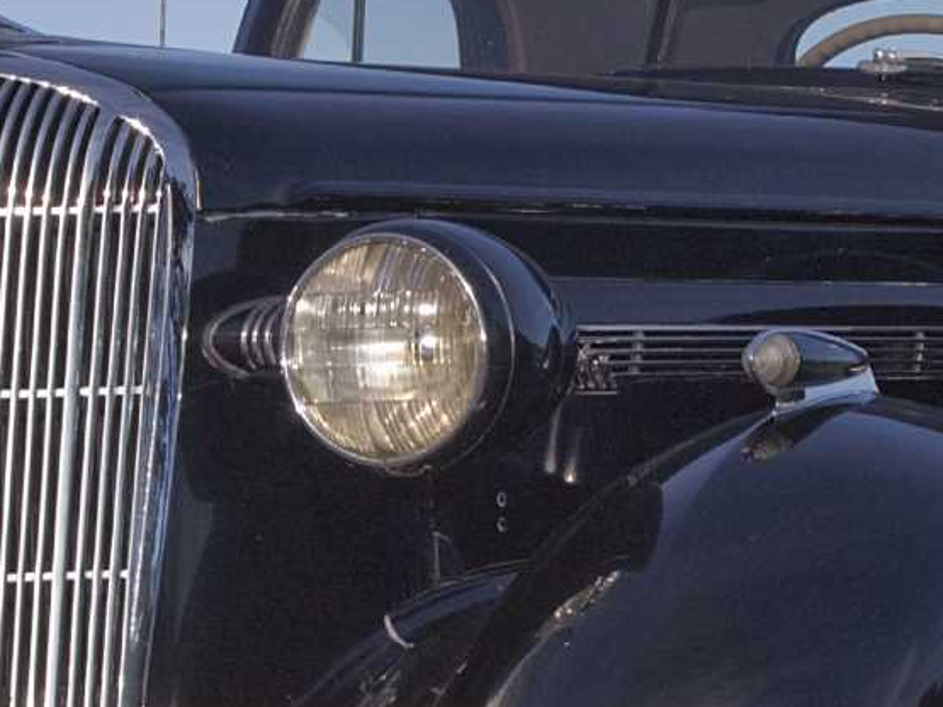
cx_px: 359
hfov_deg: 12.0
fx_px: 4488
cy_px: 467
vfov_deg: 9.0
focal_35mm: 165
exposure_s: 1/400
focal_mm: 31
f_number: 10
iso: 250
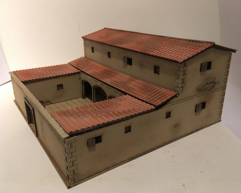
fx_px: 221
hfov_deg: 57.2
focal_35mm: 31
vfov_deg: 47.1
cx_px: 127
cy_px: 98
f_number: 2.2
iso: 160
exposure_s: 1/33
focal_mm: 4.15
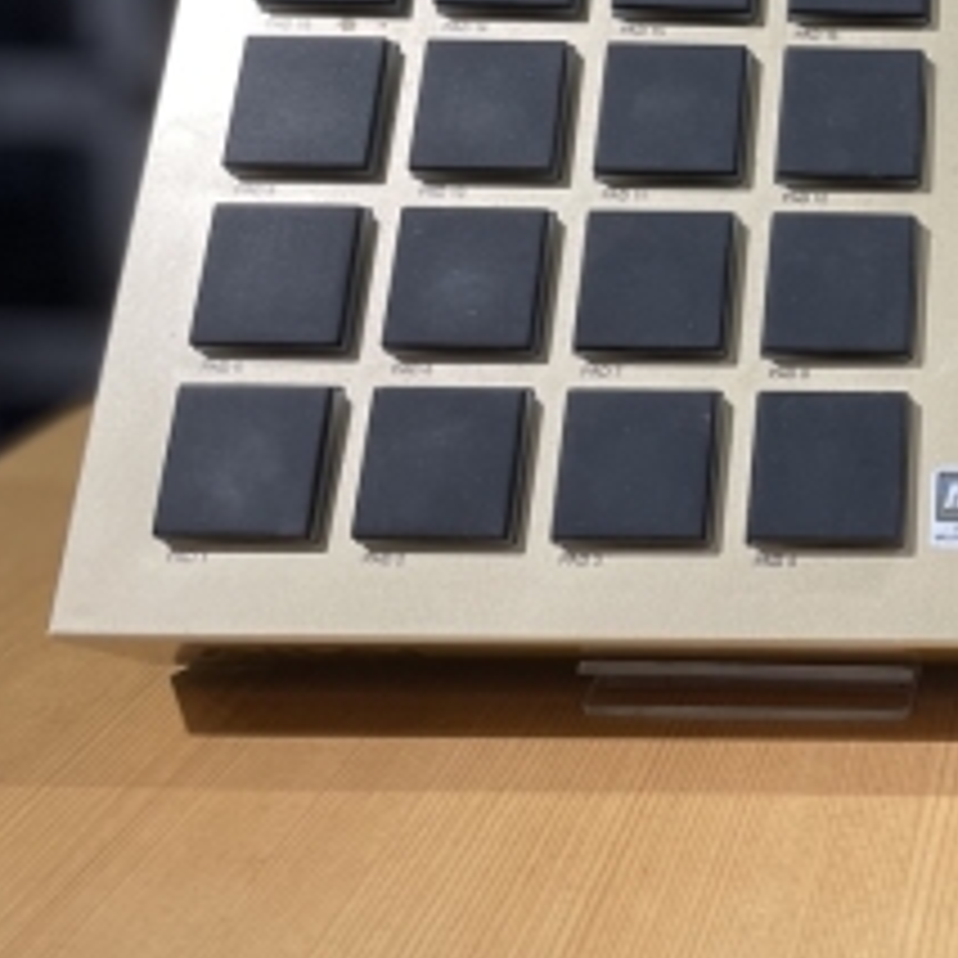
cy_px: 144
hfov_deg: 27.5
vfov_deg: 29.6
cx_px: 1102
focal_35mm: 56
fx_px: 1753
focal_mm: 4.2
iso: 80
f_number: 1.6
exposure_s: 1/120
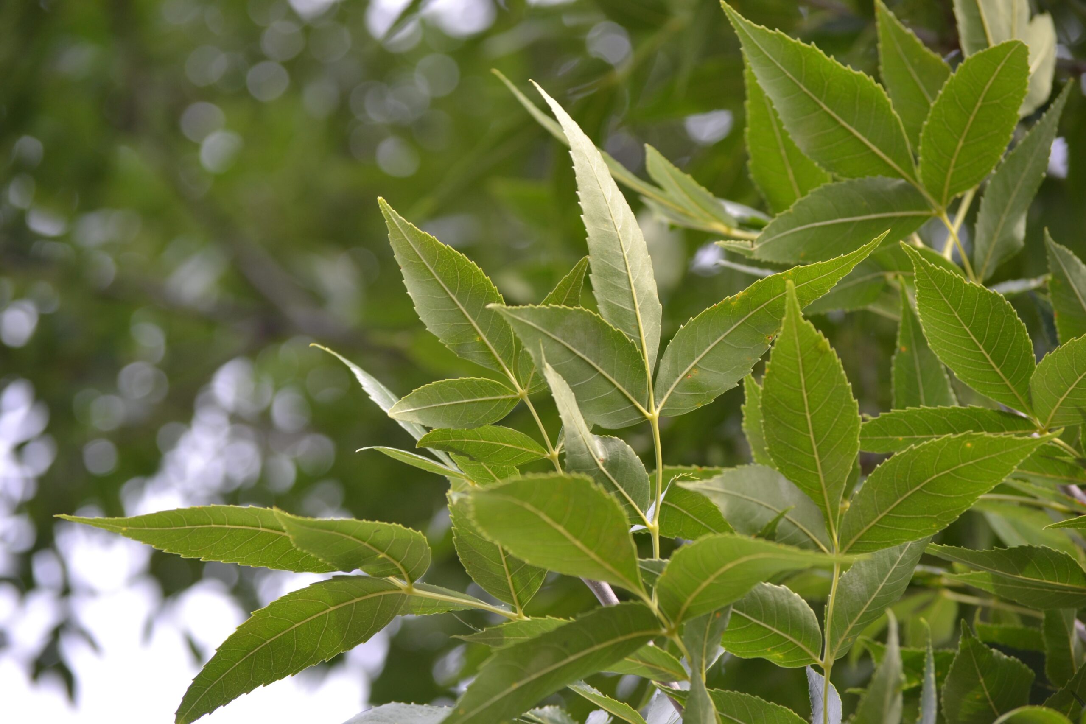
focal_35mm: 147
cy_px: 362
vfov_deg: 9.3
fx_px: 4434
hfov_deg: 14.0
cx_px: 543
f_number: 5.6
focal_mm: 98
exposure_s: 1/125
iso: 125
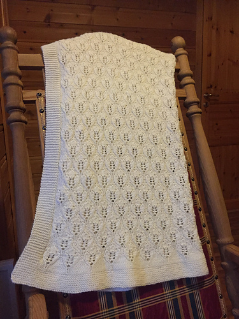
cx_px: 120
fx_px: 267
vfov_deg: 61.7
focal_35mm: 29
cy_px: 160
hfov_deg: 48.2
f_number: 2.2
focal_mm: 4.15
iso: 320
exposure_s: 1/17
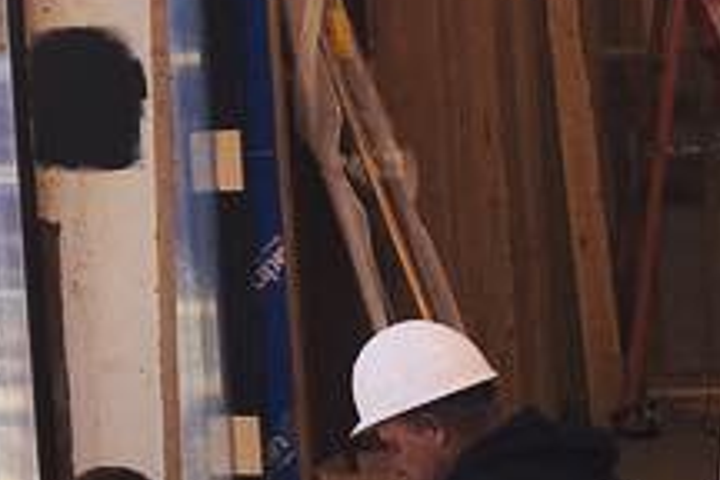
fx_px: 3020
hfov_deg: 12.3
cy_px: 123
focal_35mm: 151
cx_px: -620
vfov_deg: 9.1
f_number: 2.2
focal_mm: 4.15
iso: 25
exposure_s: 1/183
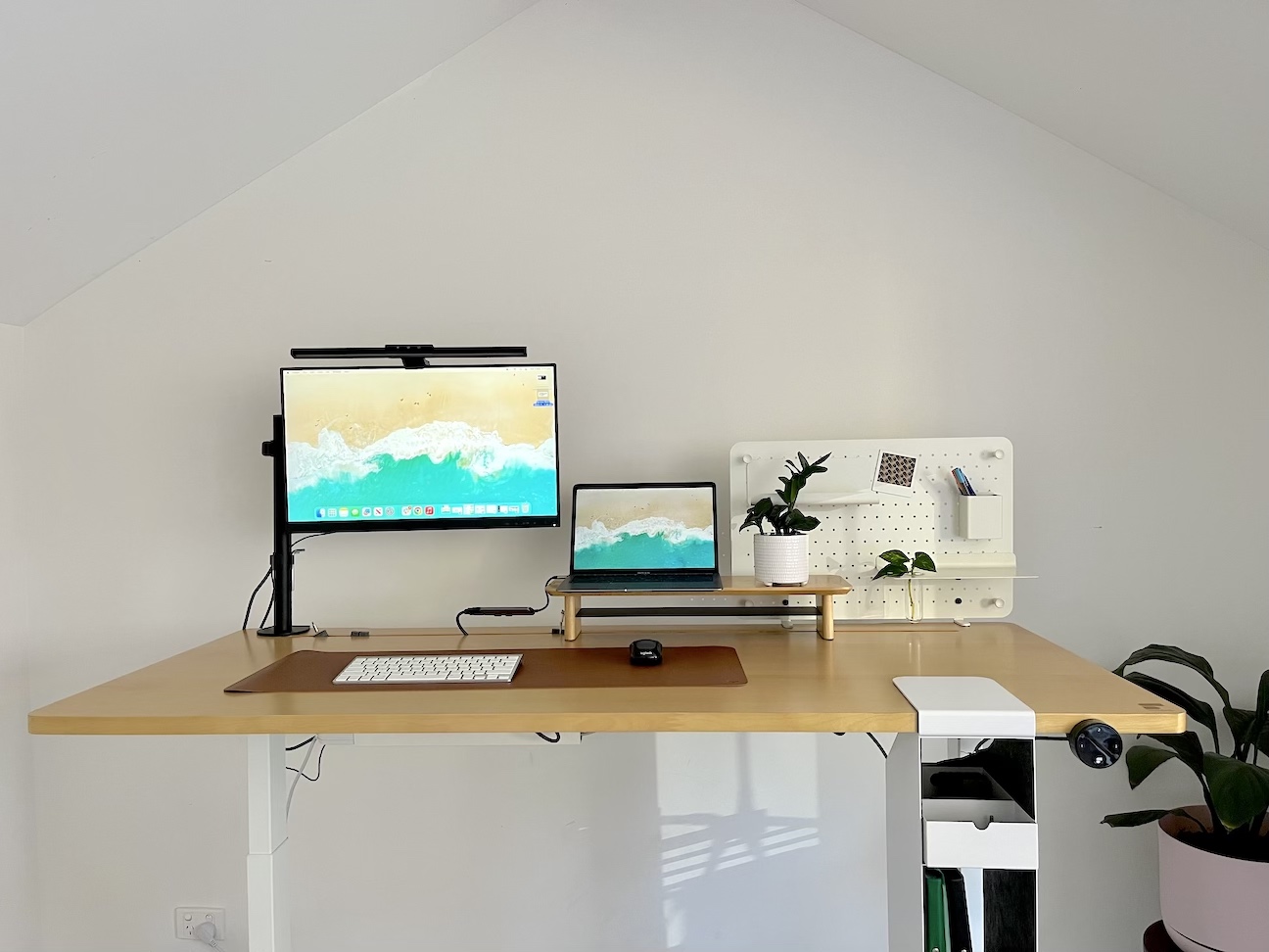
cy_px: 476
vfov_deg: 53.1
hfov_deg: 67.3
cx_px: 634
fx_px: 953
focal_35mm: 26
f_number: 1.6
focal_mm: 5.1
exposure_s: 1/67
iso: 125
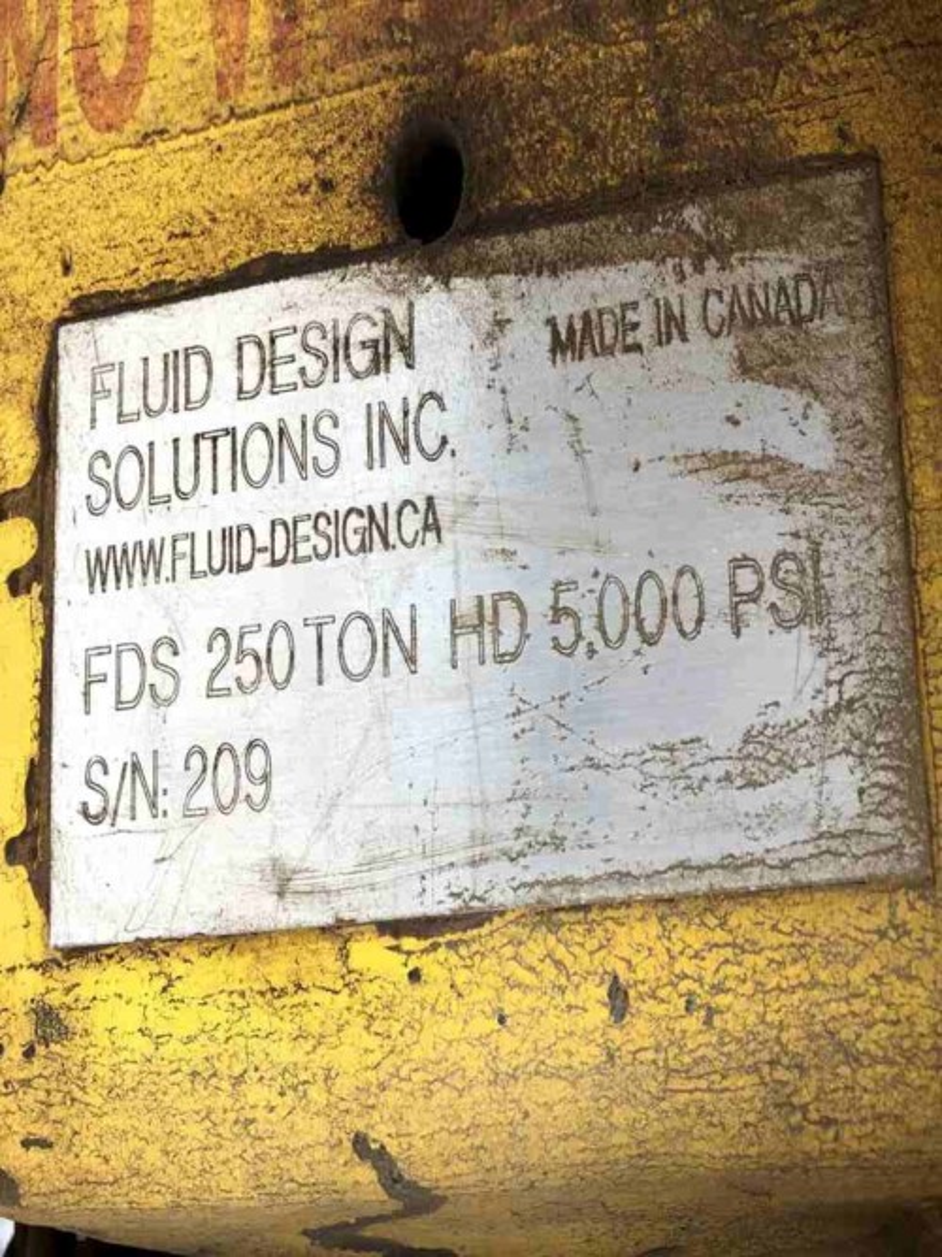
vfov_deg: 63.5
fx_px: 1016
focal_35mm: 28
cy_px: 628
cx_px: 471
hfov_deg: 49.7
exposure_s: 1/286
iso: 20
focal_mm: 3.99
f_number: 1.8
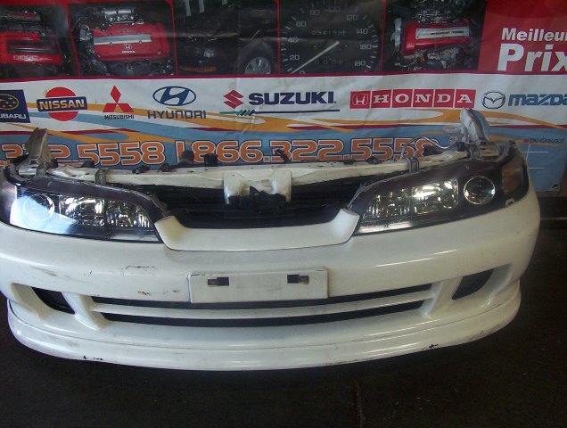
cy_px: 214
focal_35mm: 43
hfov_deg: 43.8
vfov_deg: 33.7
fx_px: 706
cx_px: 284
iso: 100
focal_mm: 5.77
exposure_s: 1/79.3
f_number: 2.73
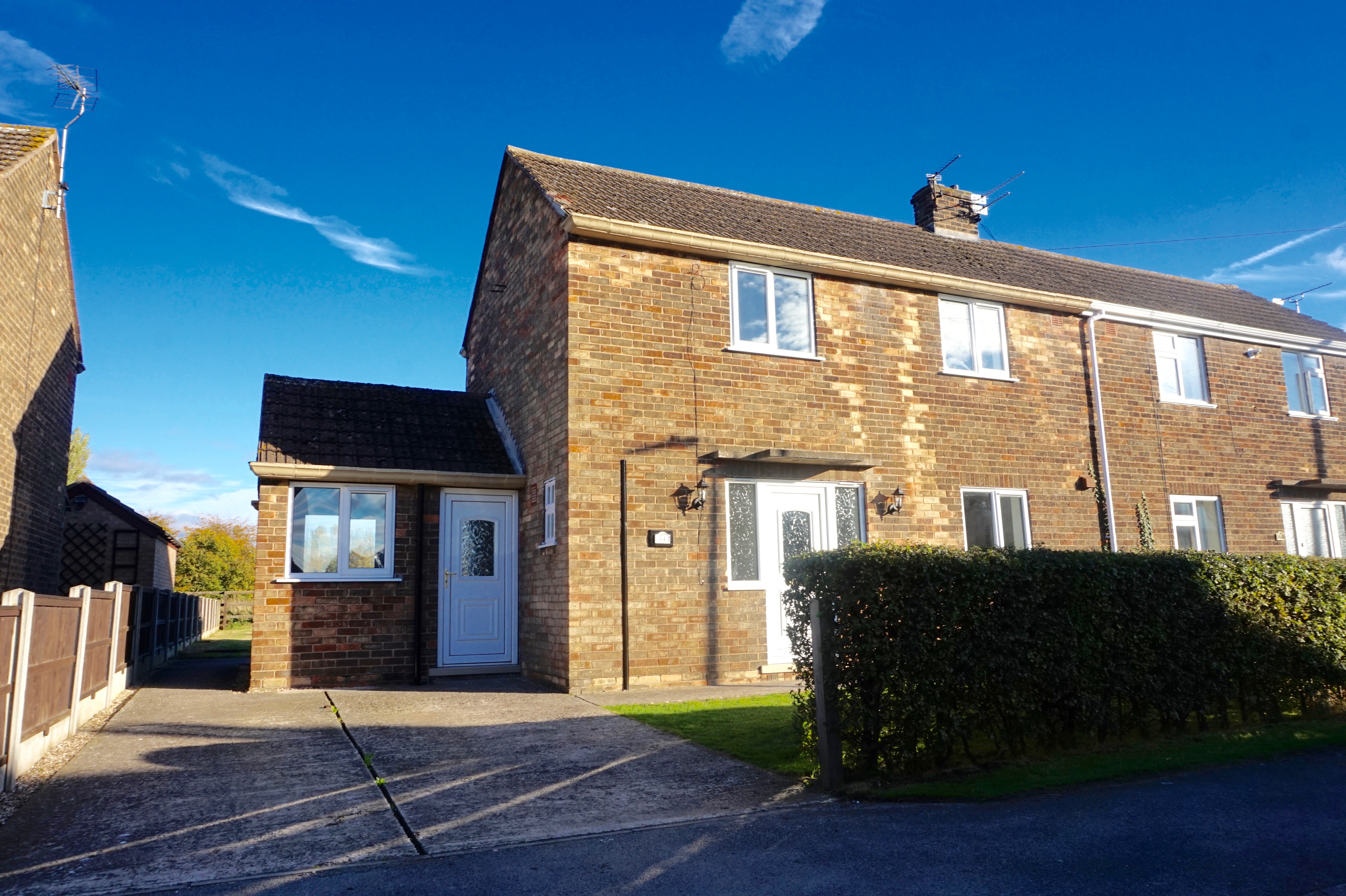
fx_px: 897
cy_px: 448
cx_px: 673
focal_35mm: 24
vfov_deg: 53.1
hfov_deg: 73.8
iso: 100
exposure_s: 1/80
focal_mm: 16
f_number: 13
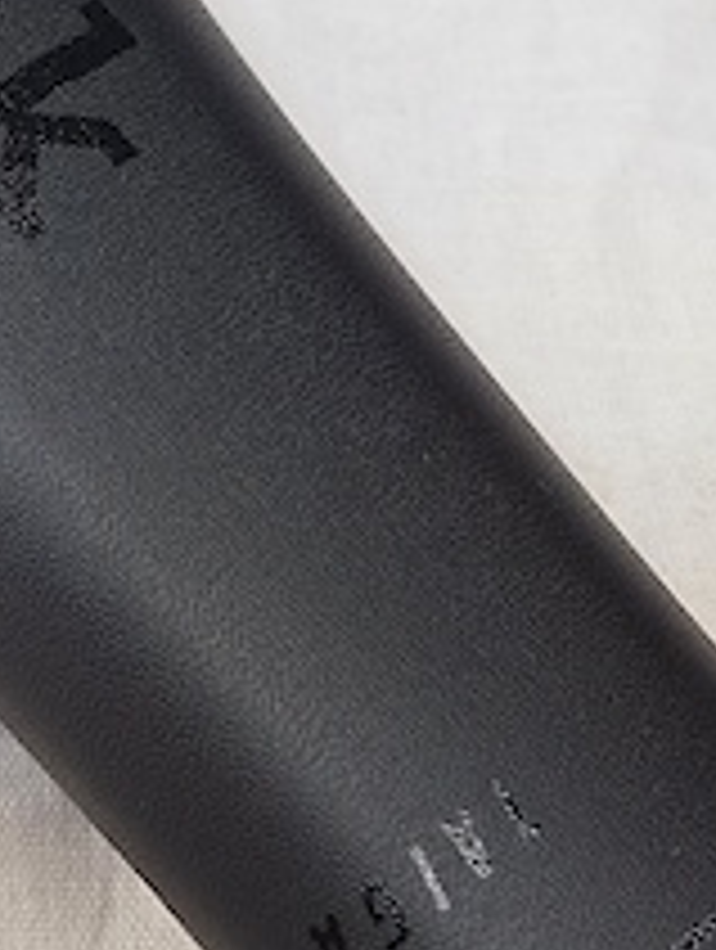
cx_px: -117
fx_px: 2392
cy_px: 59
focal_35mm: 87
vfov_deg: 21.8
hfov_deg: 16.4
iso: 64
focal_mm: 5.54
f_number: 1.8
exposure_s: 1/120
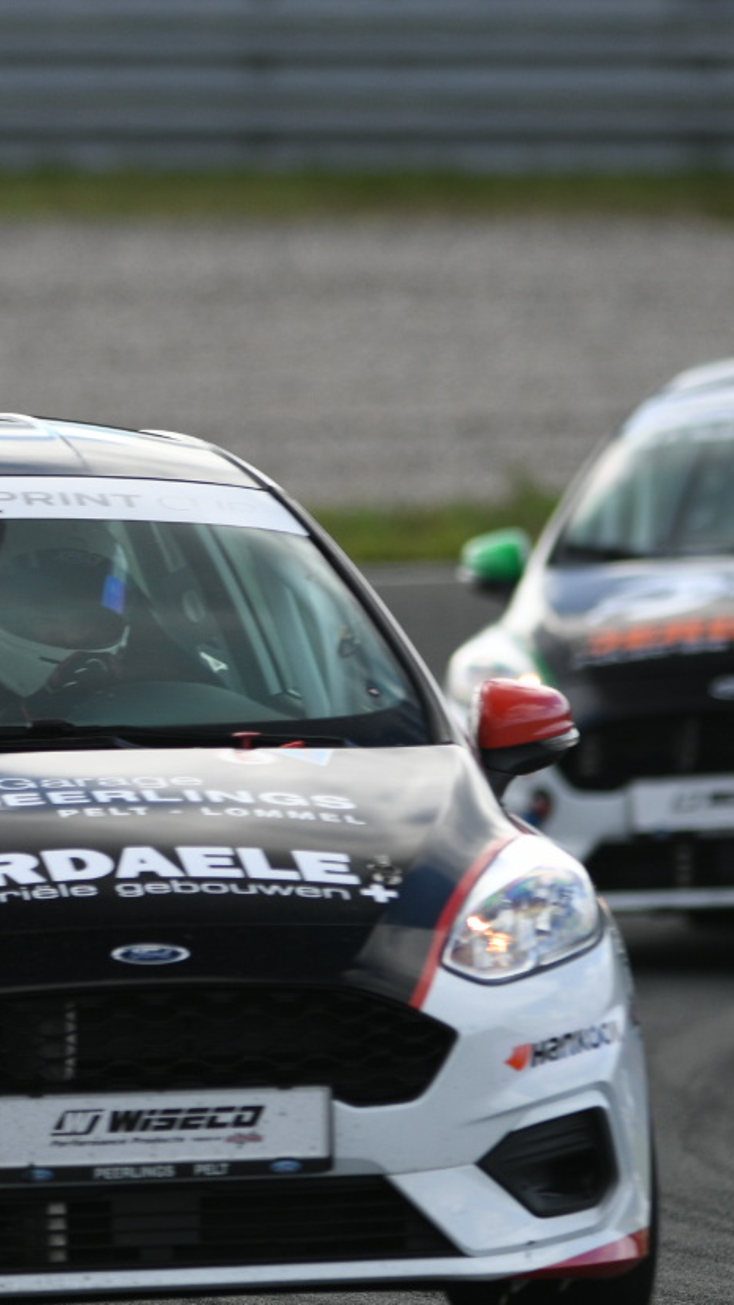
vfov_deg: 2.3
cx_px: -43
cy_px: 824
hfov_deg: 1.3
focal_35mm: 922
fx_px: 31889
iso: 160
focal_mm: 300
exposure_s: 1/500
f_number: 4
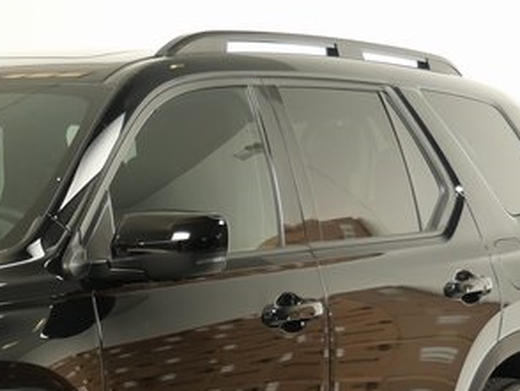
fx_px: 2300
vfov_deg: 9.6
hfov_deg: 12.6
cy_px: 460
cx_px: -106
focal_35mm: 153
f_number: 4.2
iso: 250
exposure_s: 1/200
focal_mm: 22
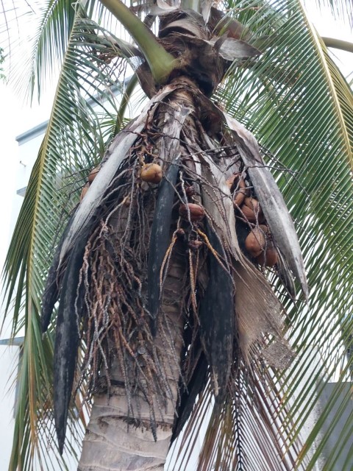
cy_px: 236
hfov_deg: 46.8
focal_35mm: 30
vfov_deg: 60.0
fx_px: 408
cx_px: 176
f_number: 1.8
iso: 320
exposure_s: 1/33
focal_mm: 4.6
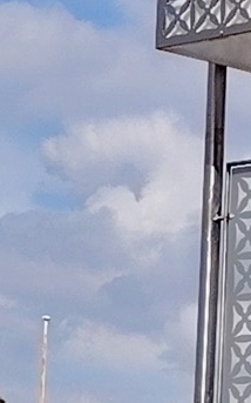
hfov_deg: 4.3
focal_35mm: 278
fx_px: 3047
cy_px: 340
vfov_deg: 7.5
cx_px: 1061
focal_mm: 5.25
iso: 101
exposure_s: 1/1446
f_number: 1.75
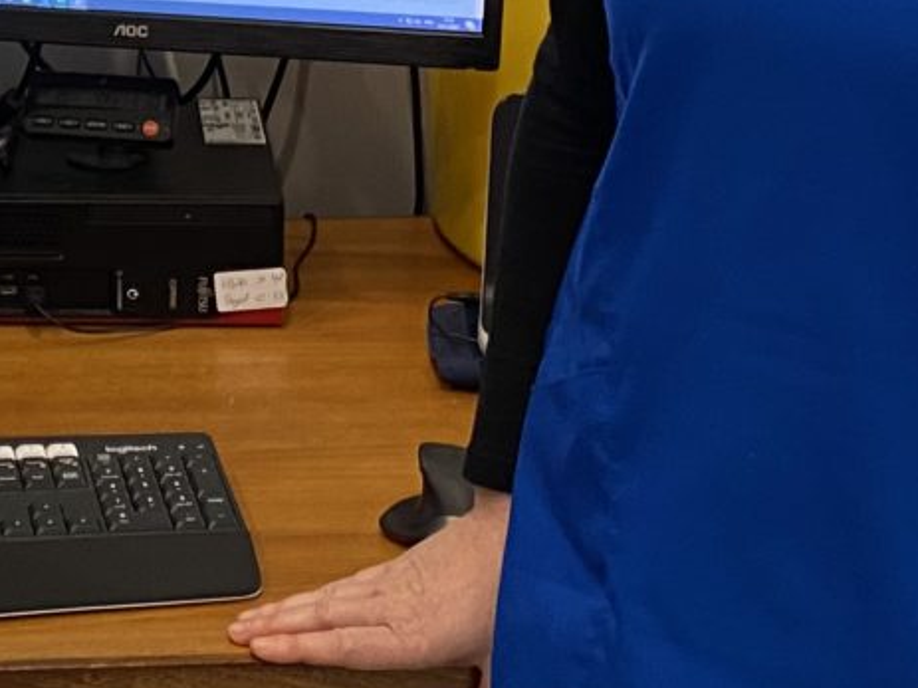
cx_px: -83
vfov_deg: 12.5
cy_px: -178
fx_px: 3049
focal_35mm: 115
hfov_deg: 16.6
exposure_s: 1/50
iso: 160
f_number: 1.8
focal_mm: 4.25
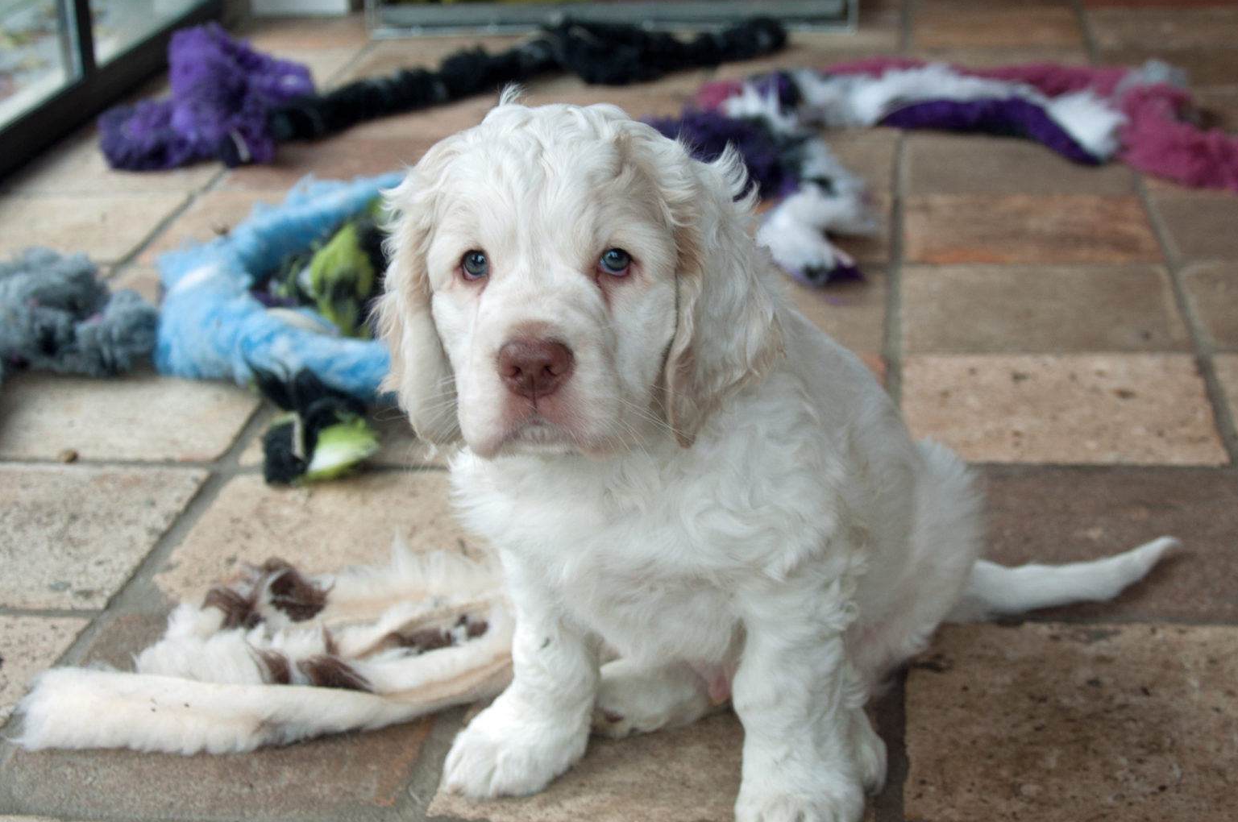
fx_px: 2232
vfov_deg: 20.9
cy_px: 360
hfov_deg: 31.0
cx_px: 605
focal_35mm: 65
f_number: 4
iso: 200
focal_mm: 26
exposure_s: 1/30
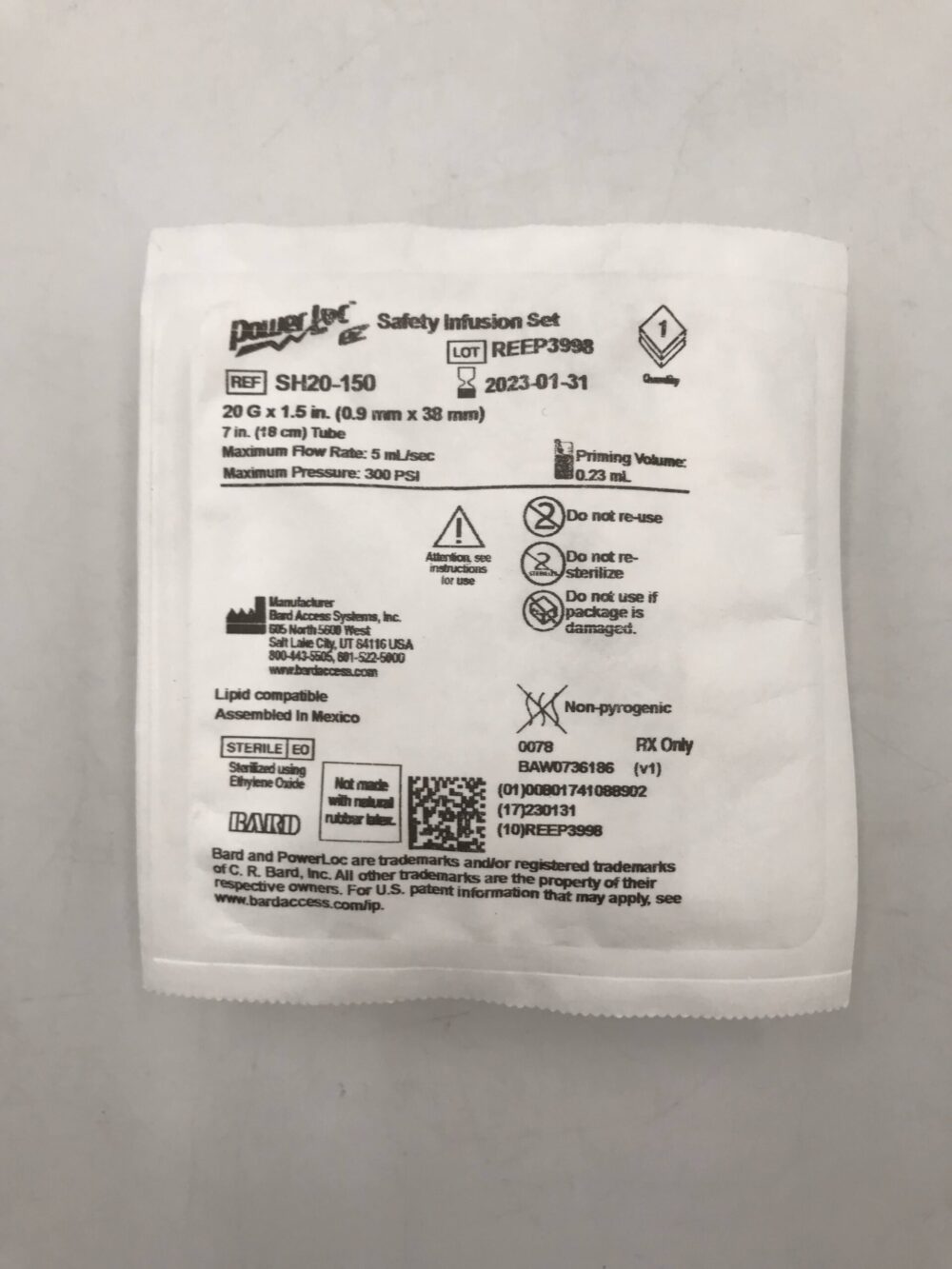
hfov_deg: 49.8
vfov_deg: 63.4
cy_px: 634
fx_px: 1027
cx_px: 476
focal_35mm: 28
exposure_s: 1/60
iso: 25
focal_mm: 3.99
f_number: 1.8
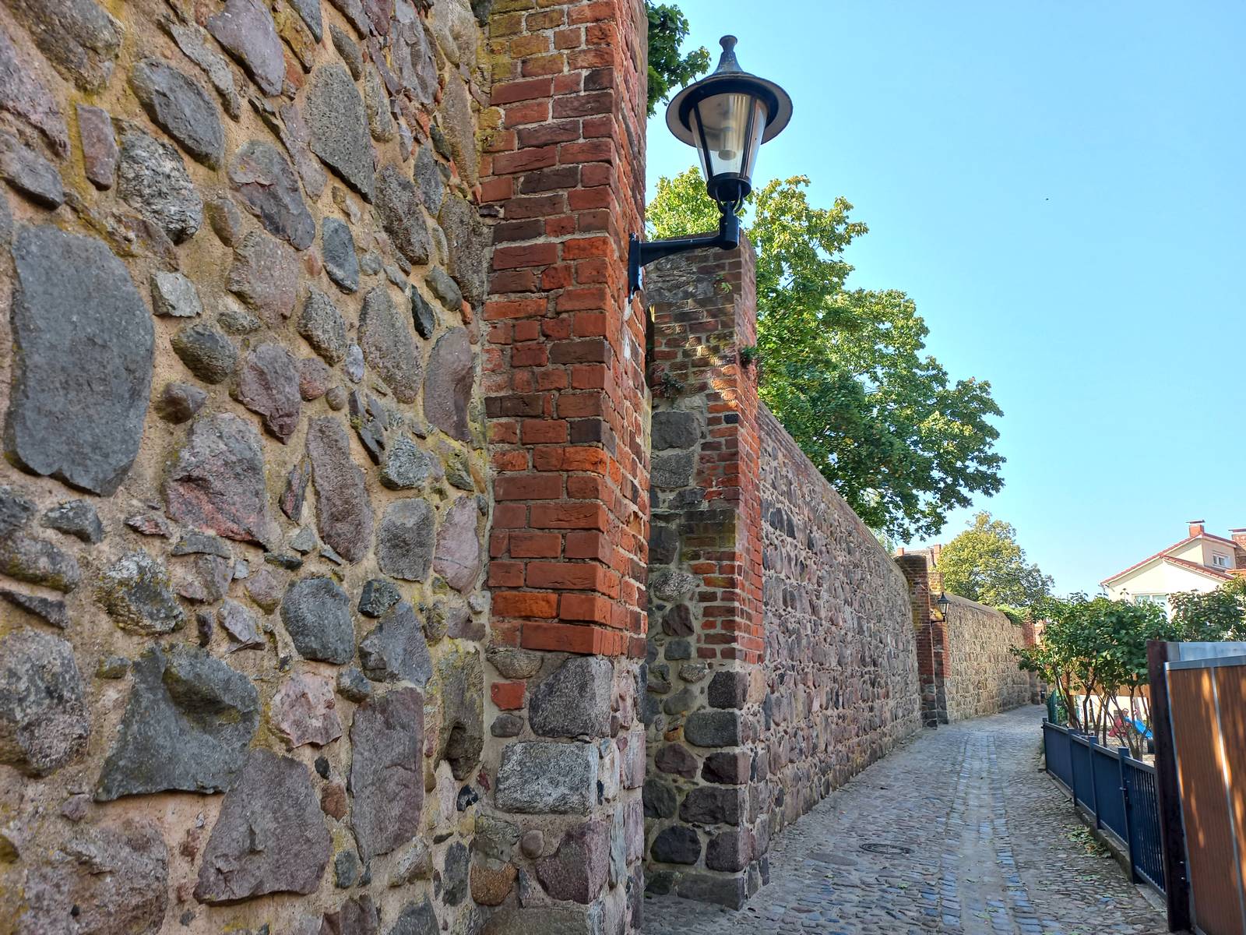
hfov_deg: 69.4
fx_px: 900
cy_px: 468
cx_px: 623
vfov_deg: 54.9
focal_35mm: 25
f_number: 1.8
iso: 25
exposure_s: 1/100
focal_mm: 4.6
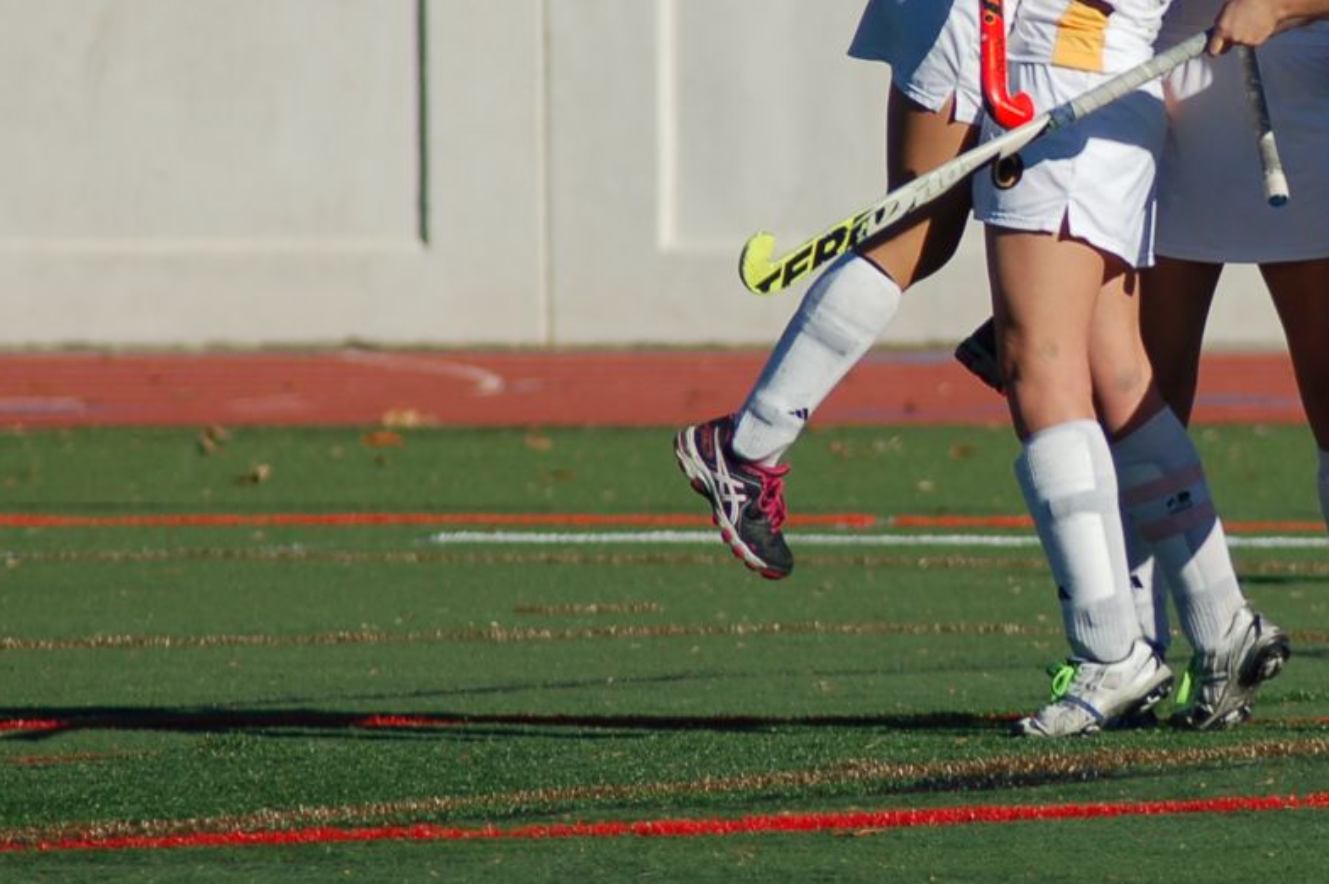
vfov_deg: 2.0
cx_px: 1200
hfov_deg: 3.1
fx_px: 24824
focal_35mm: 673
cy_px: 249
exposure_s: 1/1250
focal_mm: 220
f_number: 5.6
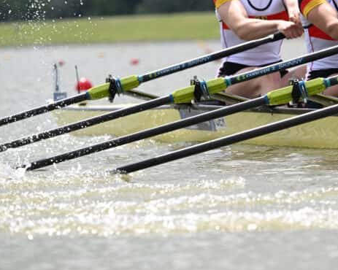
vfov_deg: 3.4
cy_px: 27
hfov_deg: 4.2
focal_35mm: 457
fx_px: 4570
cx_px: 372
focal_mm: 220
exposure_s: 1/2000
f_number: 7.1
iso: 500
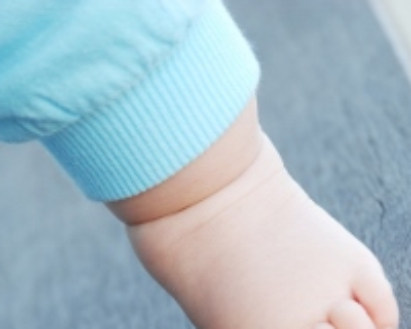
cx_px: 184
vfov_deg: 7.2
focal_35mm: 214
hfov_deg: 9.0
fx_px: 2603
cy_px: 296
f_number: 4.5
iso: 200
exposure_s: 1/80
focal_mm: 70
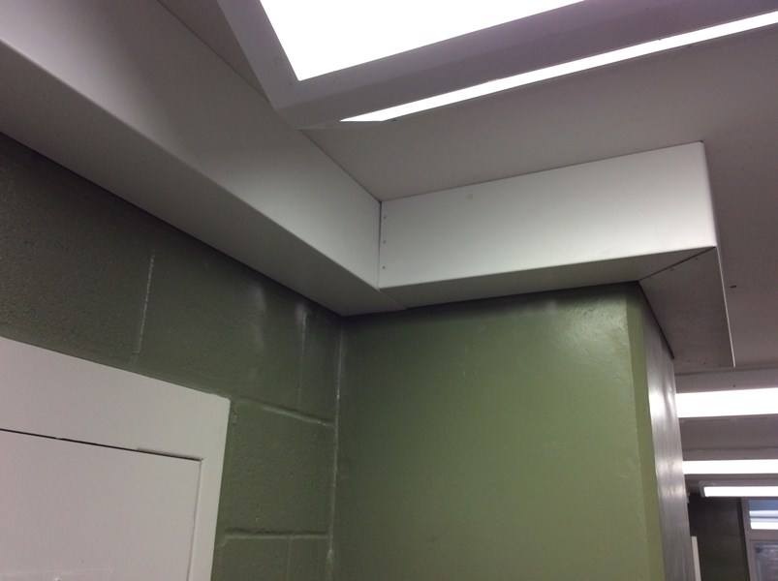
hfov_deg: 56.9
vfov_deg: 44.1
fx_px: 718
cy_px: 290
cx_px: 389
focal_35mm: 32
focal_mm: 3.3
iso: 40
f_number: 2.4
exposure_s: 1/60
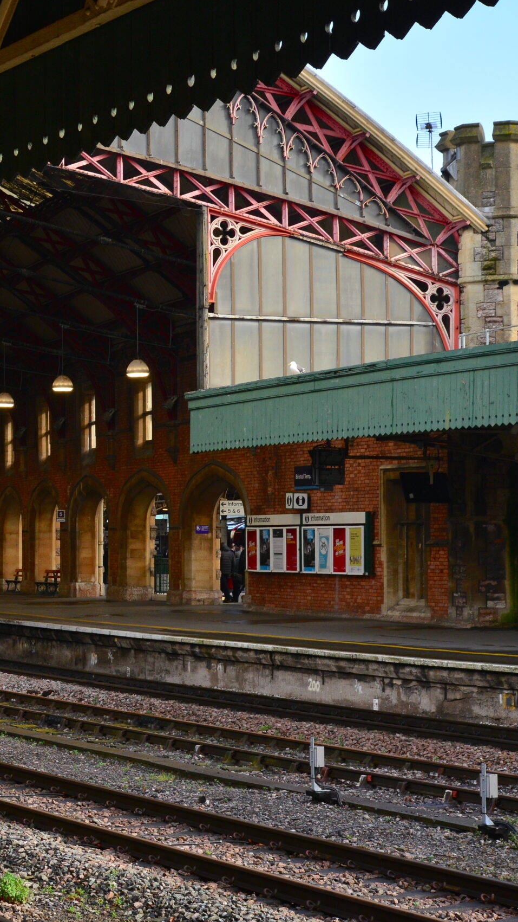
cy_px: 461
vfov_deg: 25.9
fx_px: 2002
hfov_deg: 14.4
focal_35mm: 82
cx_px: -52
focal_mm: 52
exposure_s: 1/200
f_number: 8
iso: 400
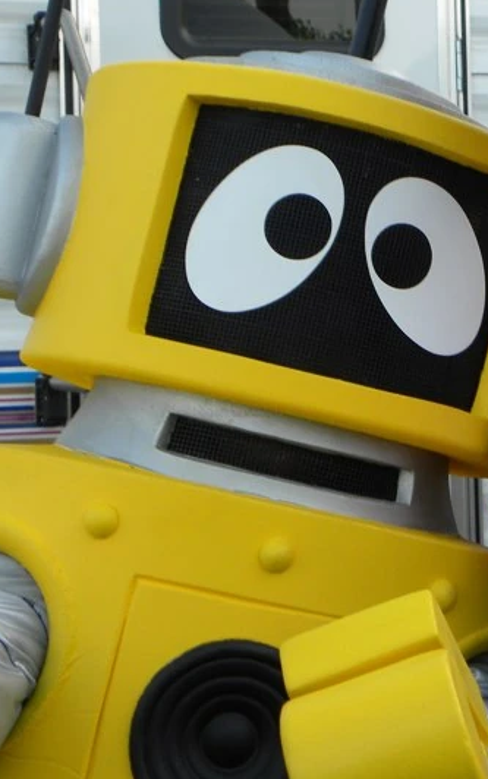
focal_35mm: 106
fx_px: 2253
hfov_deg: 12.3
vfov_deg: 19.6
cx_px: 457
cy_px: 264
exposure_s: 1/130
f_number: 4
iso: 64
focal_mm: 9.2
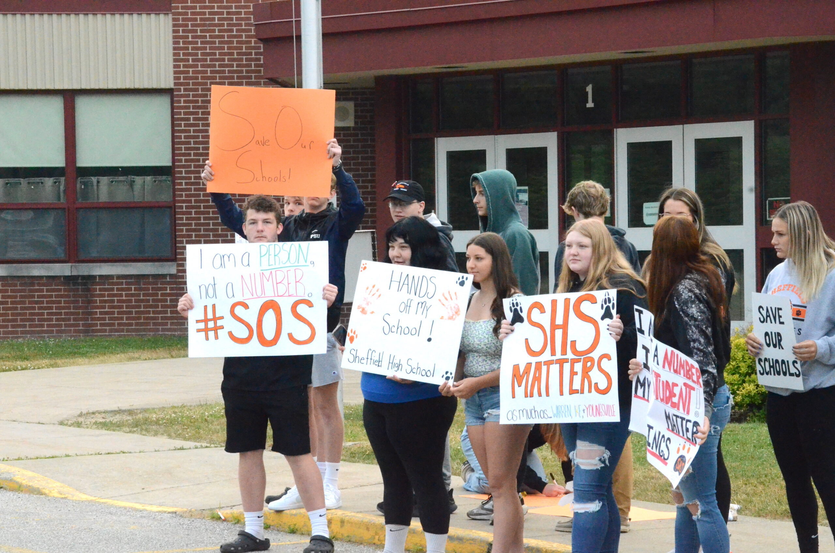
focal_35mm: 129
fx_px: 2986
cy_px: 276
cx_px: 418
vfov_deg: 10.6
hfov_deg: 15.9
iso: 8000
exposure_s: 1/1250
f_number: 18
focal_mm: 86
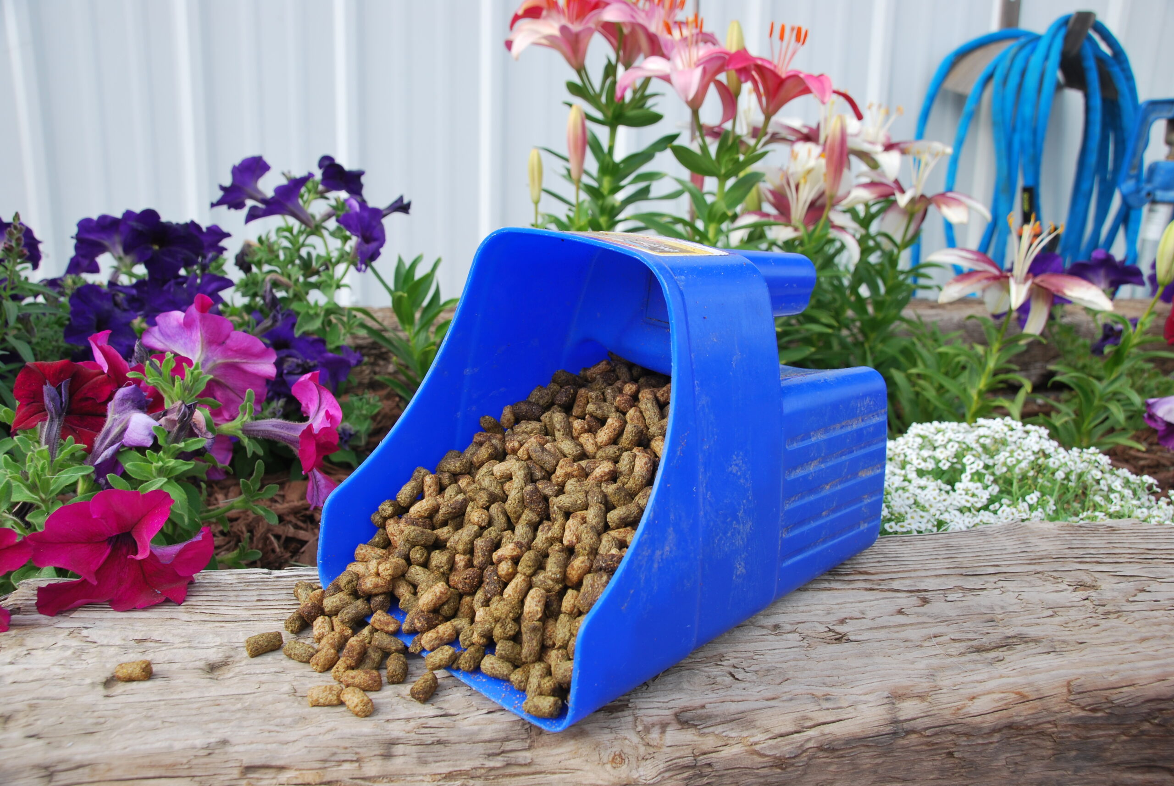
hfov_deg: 57.2
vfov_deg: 40.1
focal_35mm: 33
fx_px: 1078
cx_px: 587
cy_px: 393
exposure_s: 1/60
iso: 100
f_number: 8
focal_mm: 22
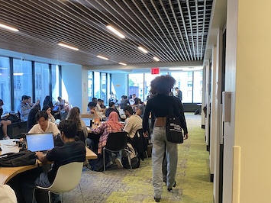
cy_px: 122
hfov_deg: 41.6
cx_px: 66
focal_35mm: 44
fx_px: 344
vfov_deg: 32.8
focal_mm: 4.25
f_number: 1.8
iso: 250
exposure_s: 1/60
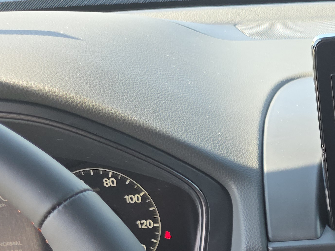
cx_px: 456
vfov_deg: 19.7
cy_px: 350
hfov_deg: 24.5
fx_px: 648
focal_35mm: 67
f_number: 1.7
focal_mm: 6.3
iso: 64
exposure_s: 1/180
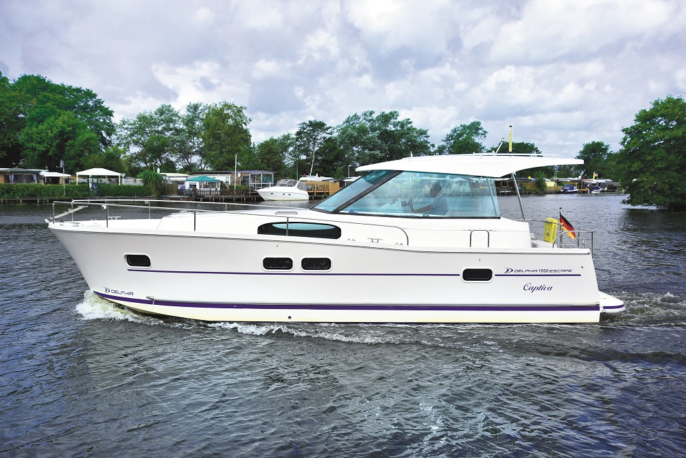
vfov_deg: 37.9
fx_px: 667
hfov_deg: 54.4
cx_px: 343
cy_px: 229
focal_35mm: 35
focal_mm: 35
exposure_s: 1/800
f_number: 6.3
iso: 200
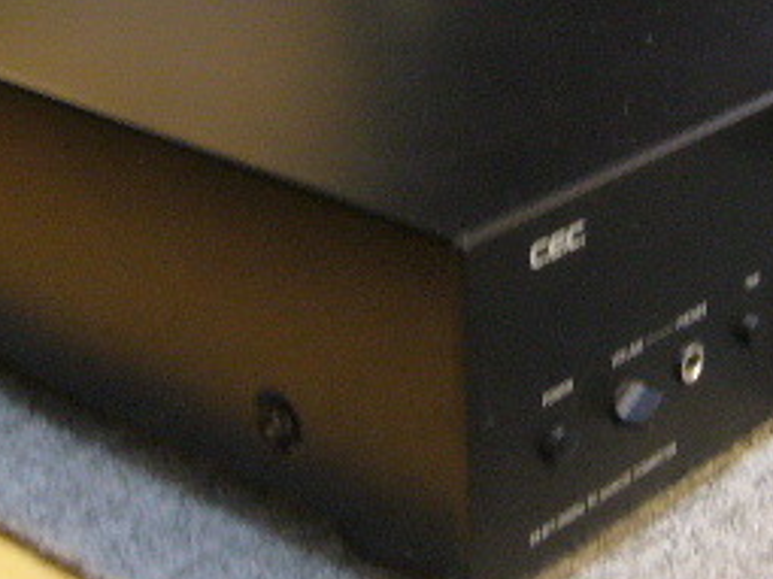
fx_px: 1964
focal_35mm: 88
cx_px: 570
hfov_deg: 22.1
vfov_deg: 16.7
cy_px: 133
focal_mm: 5.8
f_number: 2.8
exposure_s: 1/8
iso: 200
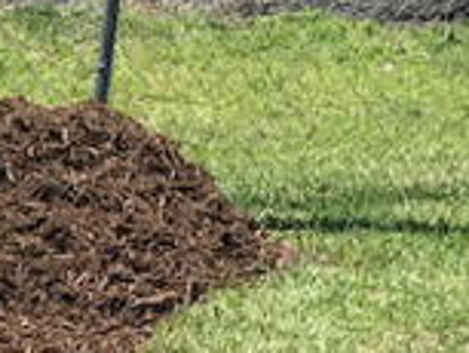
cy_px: 884
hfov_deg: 8.0
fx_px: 3078
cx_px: -702
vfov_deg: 6.2
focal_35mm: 227
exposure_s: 1/1054
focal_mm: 4.15
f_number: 2.2
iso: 25
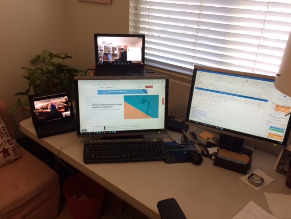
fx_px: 244
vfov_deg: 48.2
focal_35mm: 29
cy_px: 110
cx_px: 146
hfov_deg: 61.7
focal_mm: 4.15
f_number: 2.2
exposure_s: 1/30
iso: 50
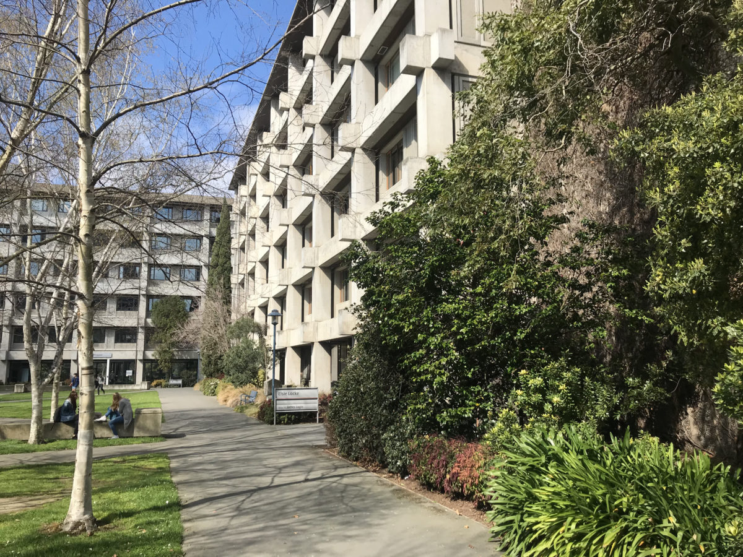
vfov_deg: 49.7
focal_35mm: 28
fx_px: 601
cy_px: 278
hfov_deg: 63.4
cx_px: 372
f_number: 1.8
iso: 20
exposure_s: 1/1681
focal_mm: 3.99
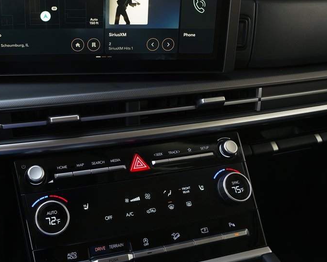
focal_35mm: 34
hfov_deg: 50.9
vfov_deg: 43.1
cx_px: 86
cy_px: 101
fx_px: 329
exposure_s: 1/30
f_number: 6.3
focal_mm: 24
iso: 640
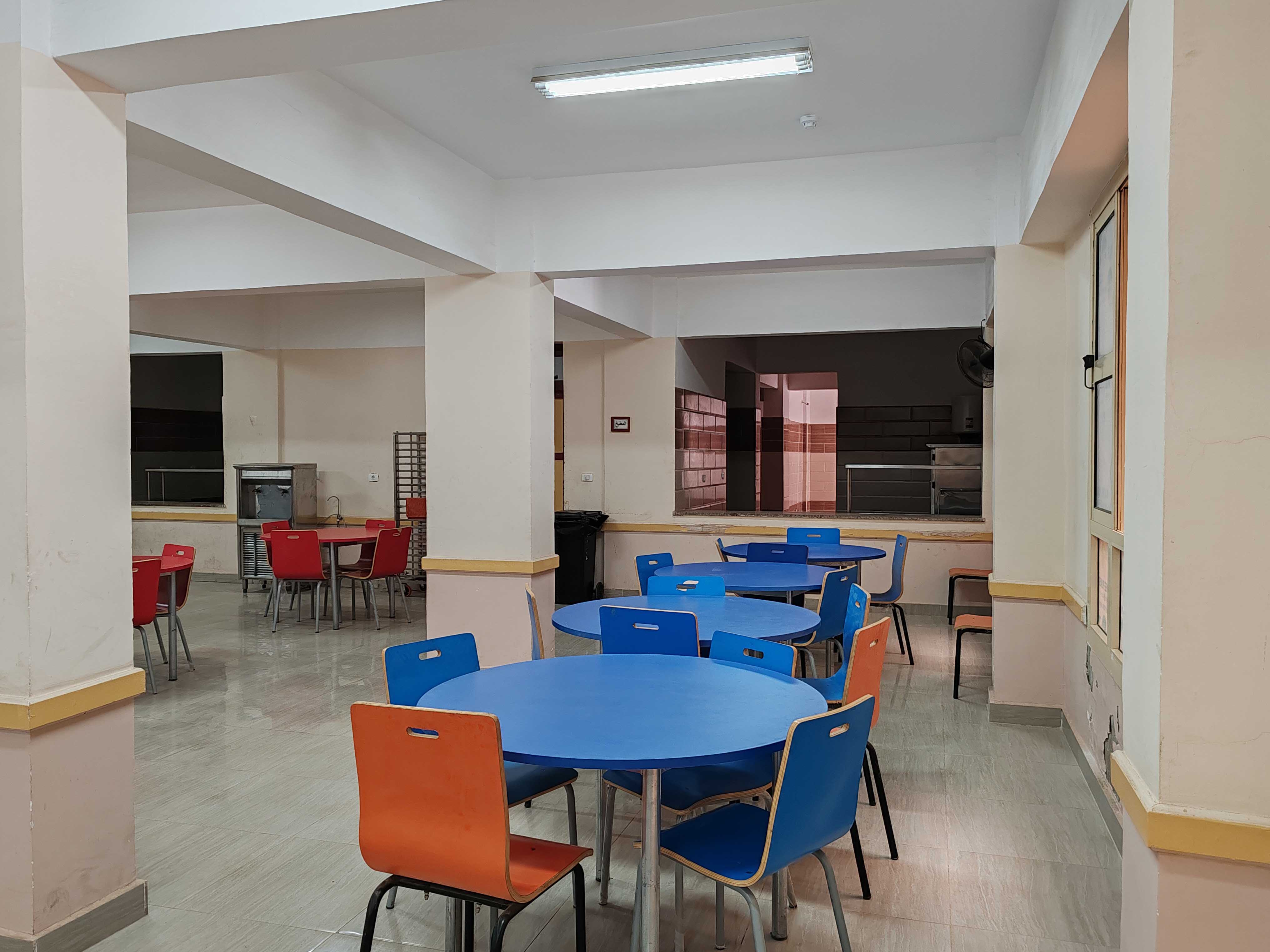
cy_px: 476
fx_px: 991
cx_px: 635
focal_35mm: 27
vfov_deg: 51.4
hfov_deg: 65.3
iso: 320
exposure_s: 1/100
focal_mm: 6.12
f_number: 1.9
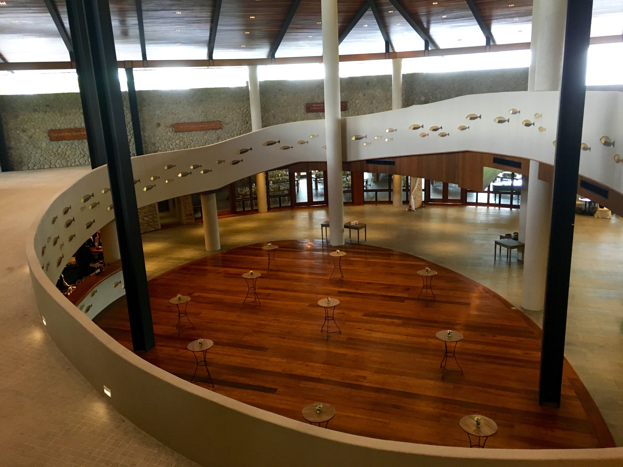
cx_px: 312
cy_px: 234
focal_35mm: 29
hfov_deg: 61.7
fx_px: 522
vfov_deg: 48.2
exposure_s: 1/30
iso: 125
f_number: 2.2
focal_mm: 4.15
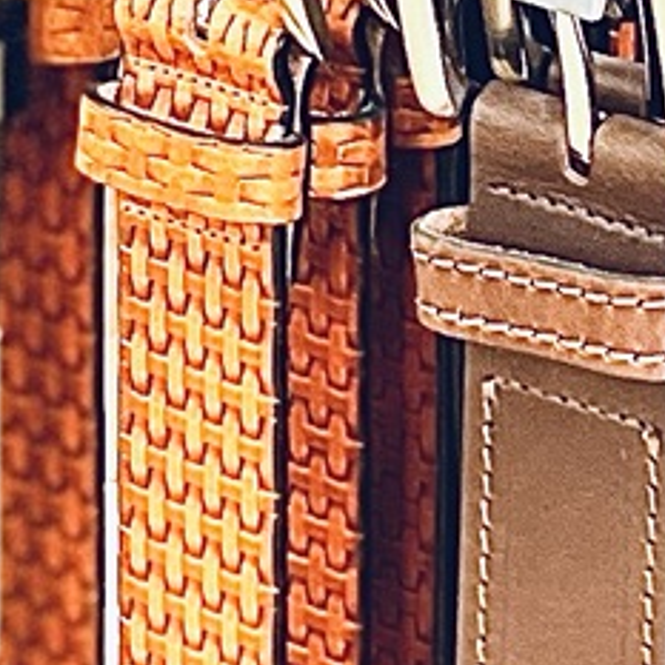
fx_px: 4282
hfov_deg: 8.9
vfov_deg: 8.5
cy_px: -588
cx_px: 285
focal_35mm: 197
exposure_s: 1/50
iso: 400
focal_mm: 5.1
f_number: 1.6
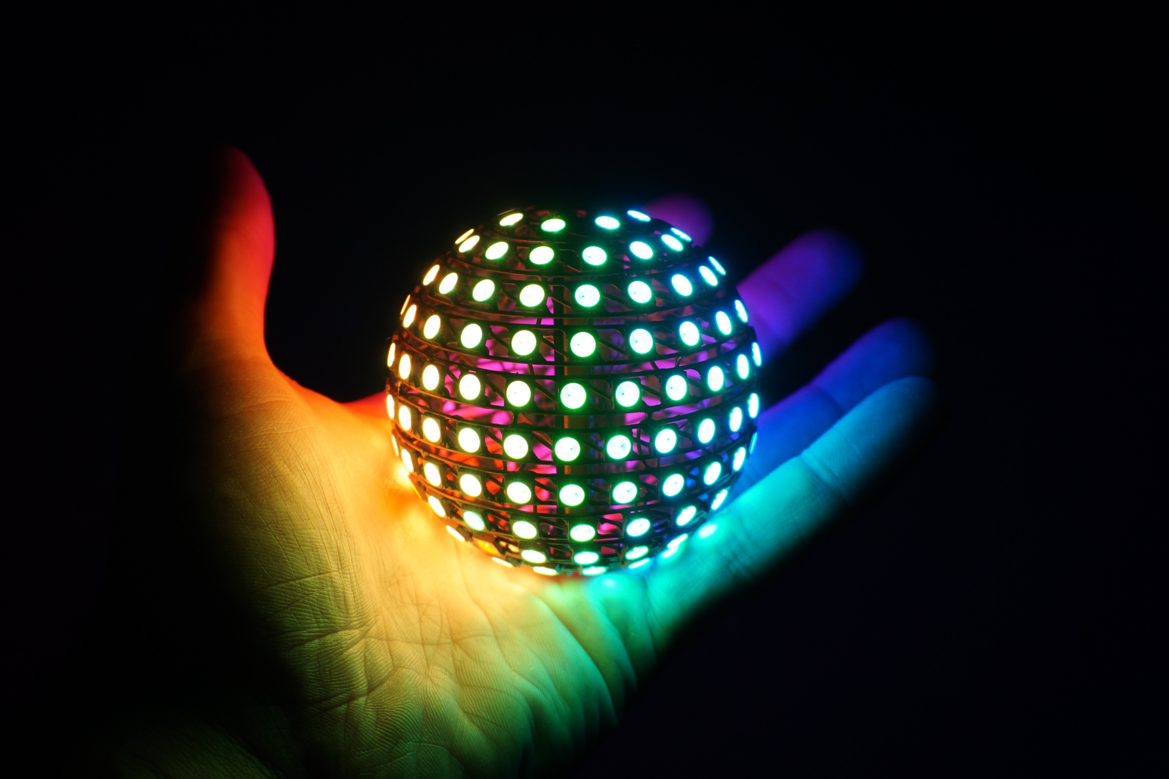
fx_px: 974
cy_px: 390
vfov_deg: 43.6
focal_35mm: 30
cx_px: 584
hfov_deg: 61.9
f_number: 4.5
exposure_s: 1/60
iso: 100
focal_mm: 20
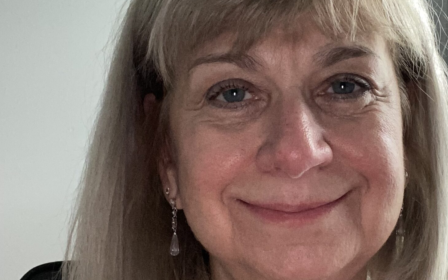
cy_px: 149
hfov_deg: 36.0
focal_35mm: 56
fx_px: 684
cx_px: 295
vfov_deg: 23.1
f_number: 2.2
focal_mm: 2.71
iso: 320
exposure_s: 1/40
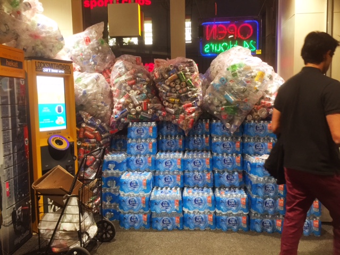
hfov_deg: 61.7
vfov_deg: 48.2
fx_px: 285
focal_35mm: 29
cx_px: 170
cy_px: 128
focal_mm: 4.15
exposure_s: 1/15
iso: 80
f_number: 2.2
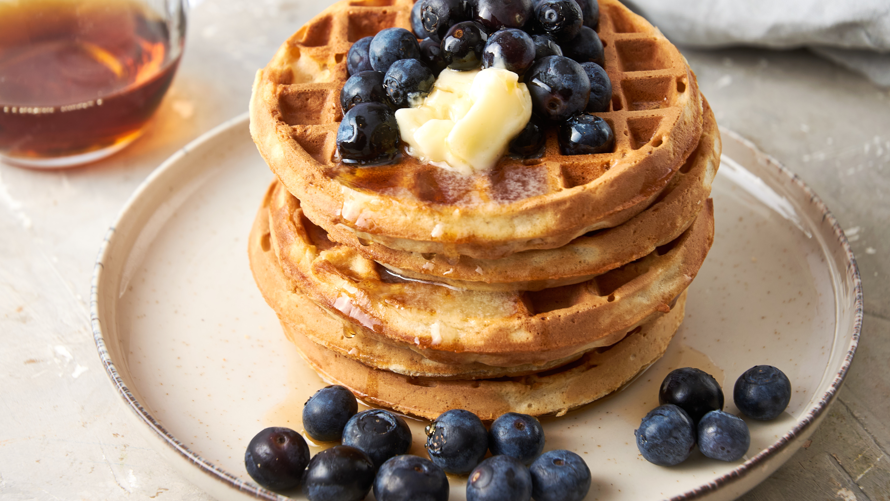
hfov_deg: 23.2
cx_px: 455
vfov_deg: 13.1
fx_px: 2171
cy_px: 202
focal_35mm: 92
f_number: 8
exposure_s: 1/100
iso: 100
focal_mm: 56
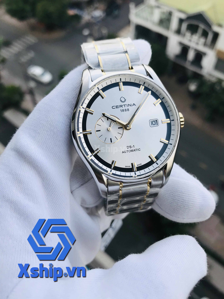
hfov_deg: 49.7
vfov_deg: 63.4
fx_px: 242
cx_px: 112
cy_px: 150
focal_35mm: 28
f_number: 1.8
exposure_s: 1/314
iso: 20
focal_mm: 3.99
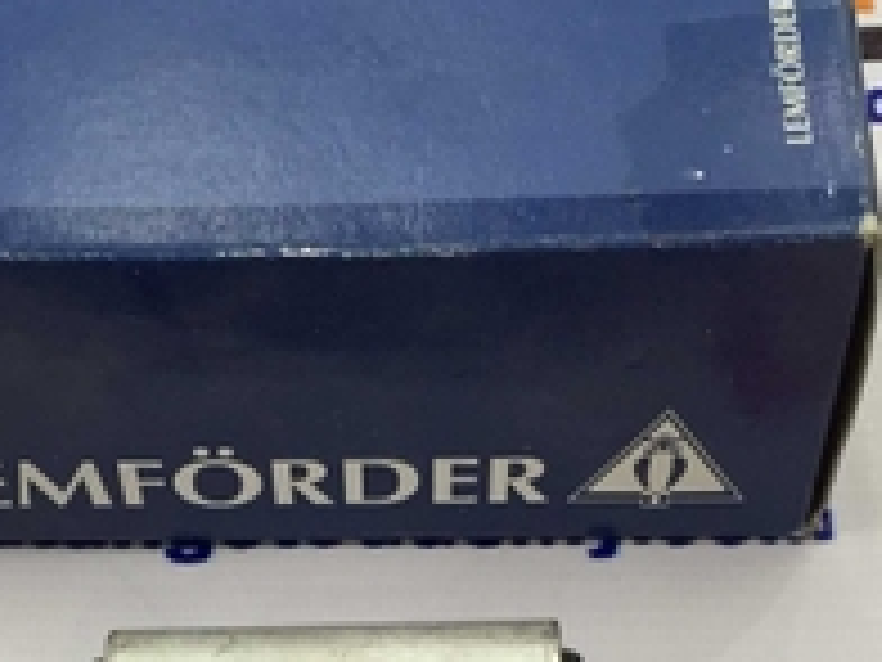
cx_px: 396
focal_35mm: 89
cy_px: 869
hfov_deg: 22.0
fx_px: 2268
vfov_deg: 15.7
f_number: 2.2
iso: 80
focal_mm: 4.15
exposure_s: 1/30
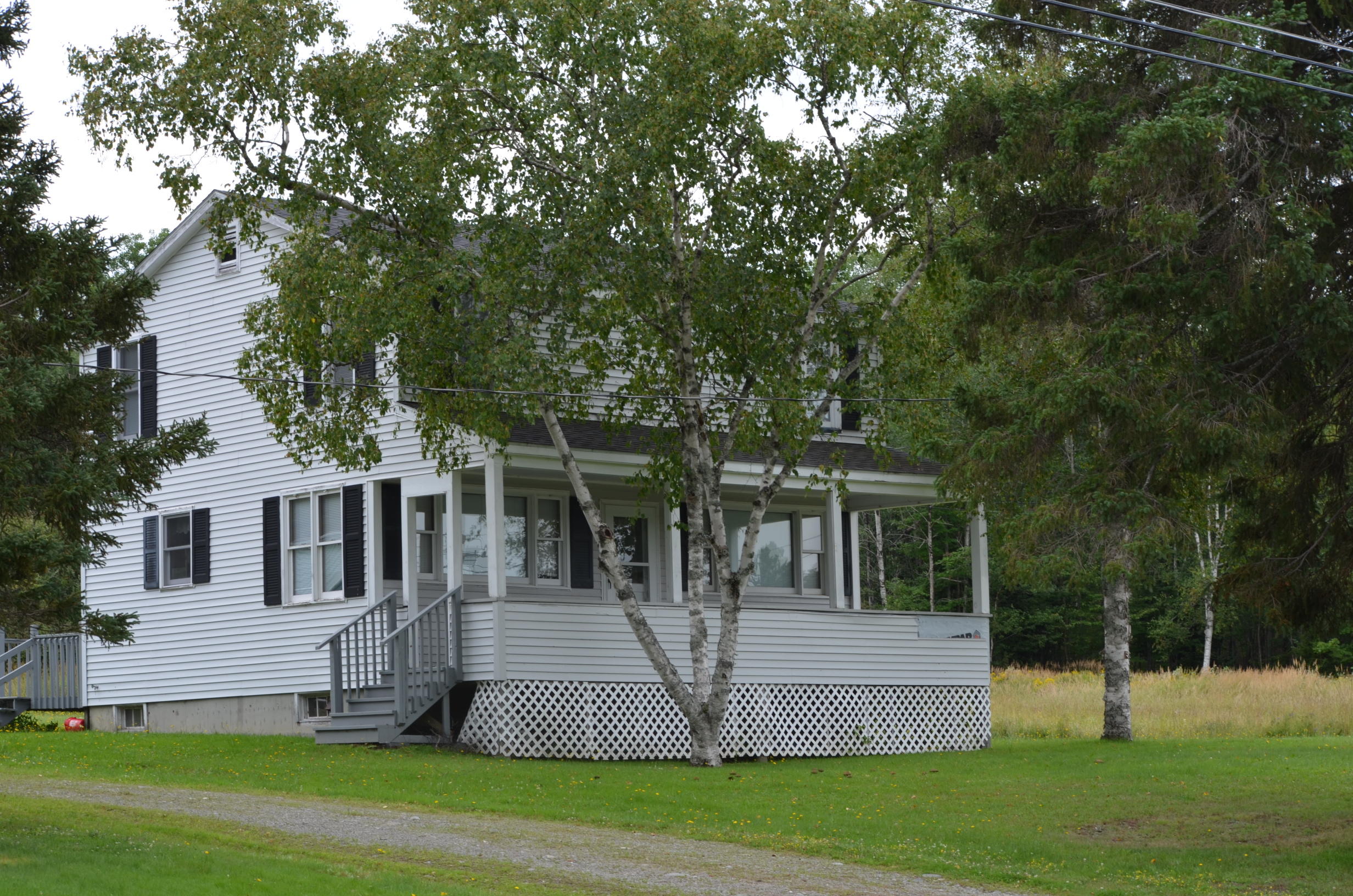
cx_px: 676
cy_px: 448
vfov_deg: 16.5
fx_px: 3094
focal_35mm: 82
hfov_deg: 24.7
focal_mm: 55
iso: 100
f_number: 8
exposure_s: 1/100
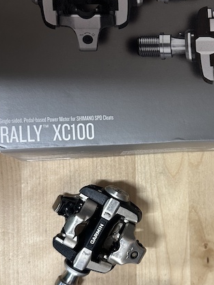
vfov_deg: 41.2
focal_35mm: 46
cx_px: 153
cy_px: 159
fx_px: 379
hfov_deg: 31.1
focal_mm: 6.86
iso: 320
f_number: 1.78
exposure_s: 1/60
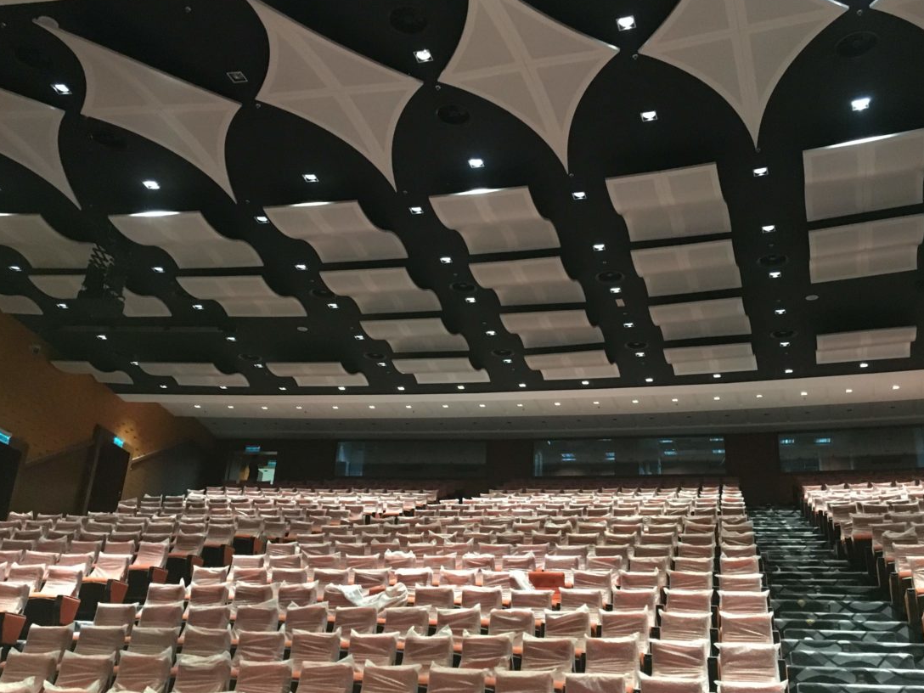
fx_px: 854
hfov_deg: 56.7
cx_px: 501
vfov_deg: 44.2
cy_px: 342
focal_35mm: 32
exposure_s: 1/17
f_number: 2.2
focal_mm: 4.15
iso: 320
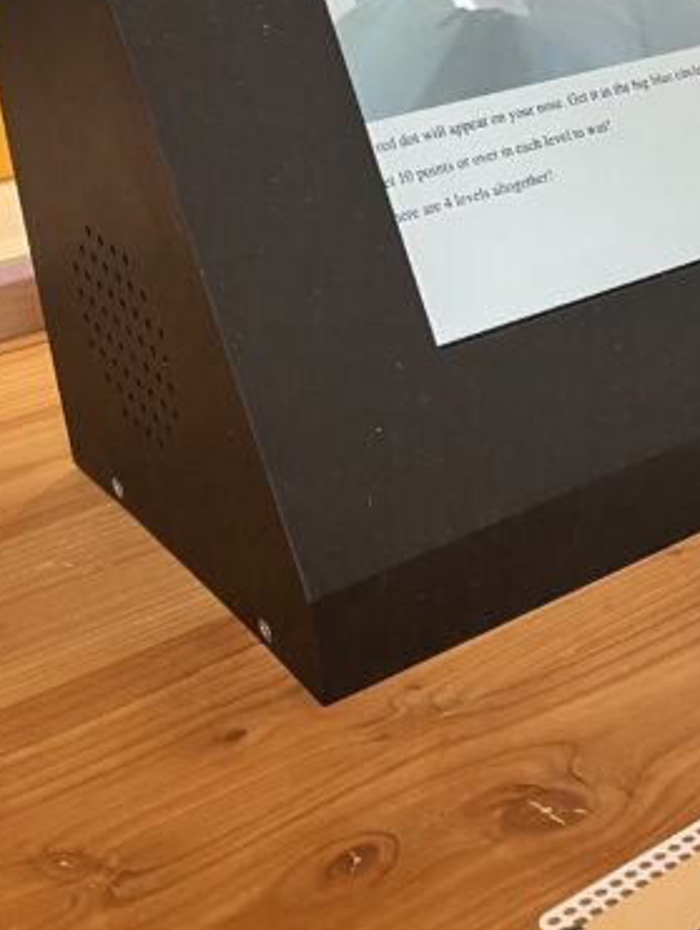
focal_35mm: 63
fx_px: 1696
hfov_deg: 20.9
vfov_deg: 30.3
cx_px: 951
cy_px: 249
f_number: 1.6
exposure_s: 1/59
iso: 125
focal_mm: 5.1
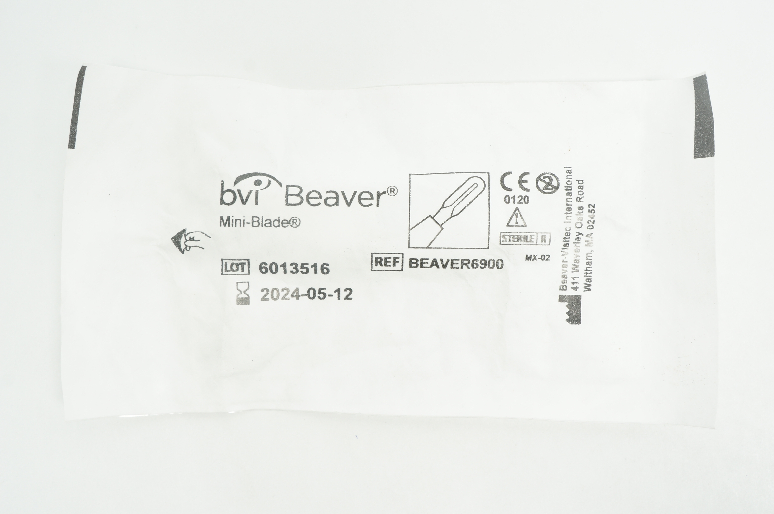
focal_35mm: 40
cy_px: 257
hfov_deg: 48.0
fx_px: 870
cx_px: 387
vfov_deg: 32.9
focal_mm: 27
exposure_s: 1/15
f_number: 9
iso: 400
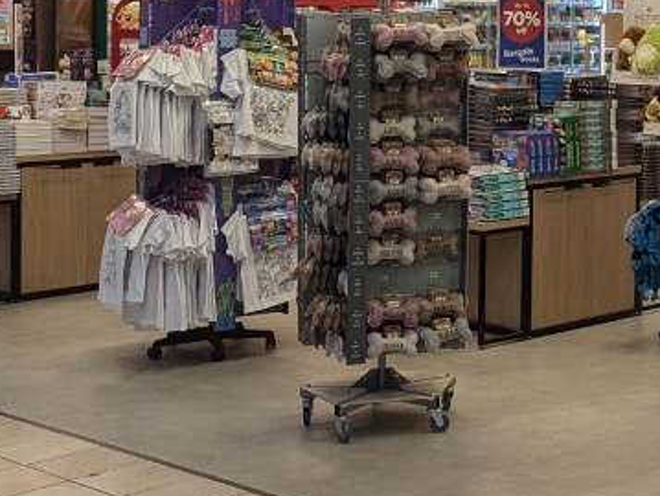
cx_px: 791
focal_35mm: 80
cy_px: 53
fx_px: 1527
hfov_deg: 22.5
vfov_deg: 18.2
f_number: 1.85
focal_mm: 6.81
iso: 48
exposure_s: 1/164
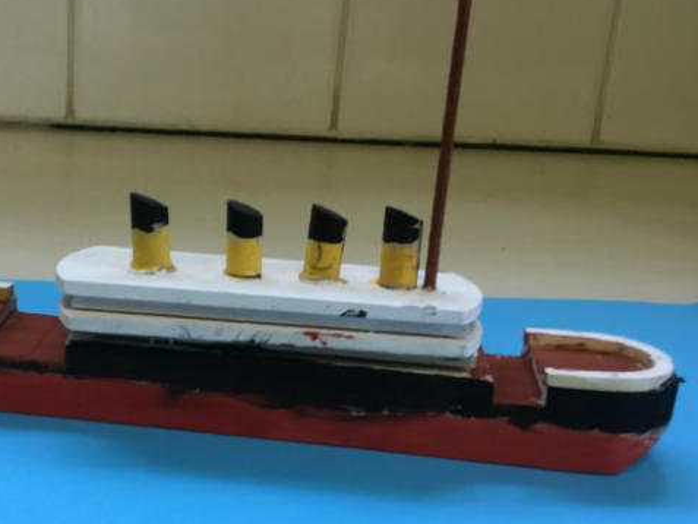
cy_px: 312
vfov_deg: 28.0
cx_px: 183
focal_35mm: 52
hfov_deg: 36.0
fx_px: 1049
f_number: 2.4
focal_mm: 3.3
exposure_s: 1/33
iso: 125
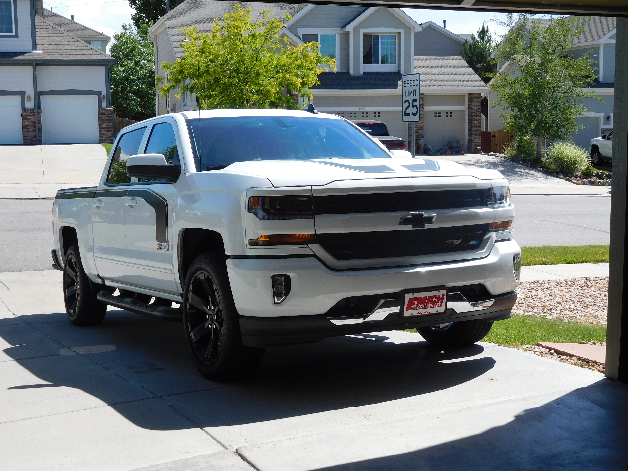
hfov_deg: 38.2
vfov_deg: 29.1
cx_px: 314
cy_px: 236
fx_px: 907
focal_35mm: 50
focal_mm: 8.9
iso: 125
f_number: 4.1
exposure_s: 1/640
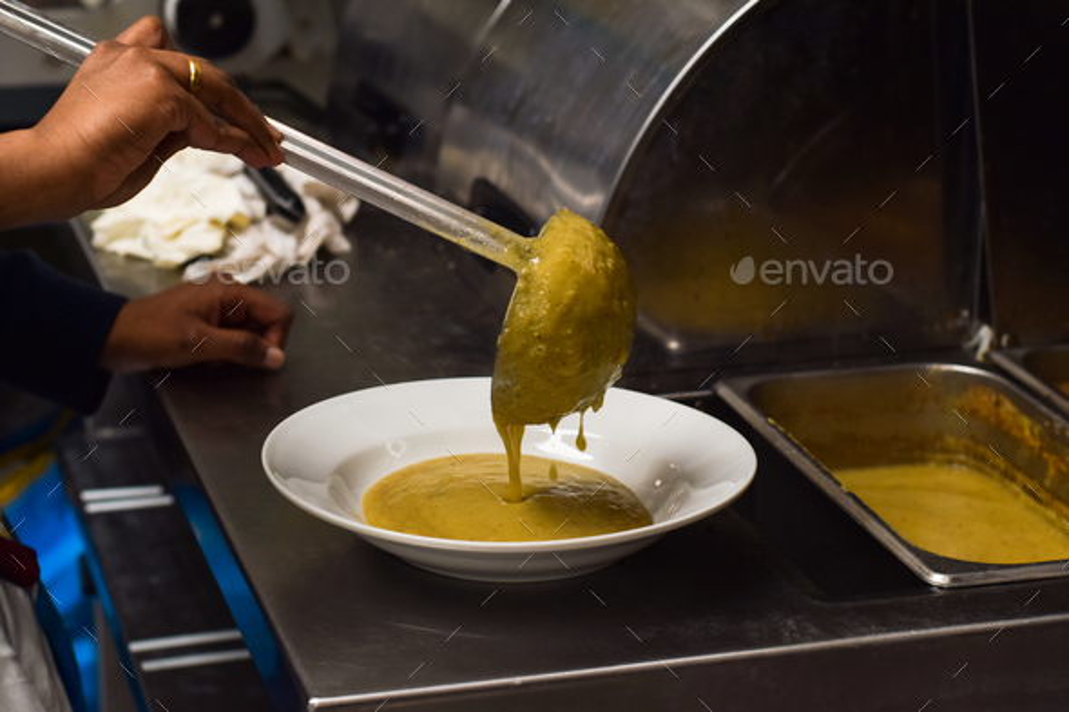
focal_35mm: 75
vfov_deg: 18.2
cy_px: 356
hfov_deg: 27.0
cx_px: 534
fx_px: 2226
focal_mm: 50
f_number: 4
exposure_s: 1/125
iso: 400
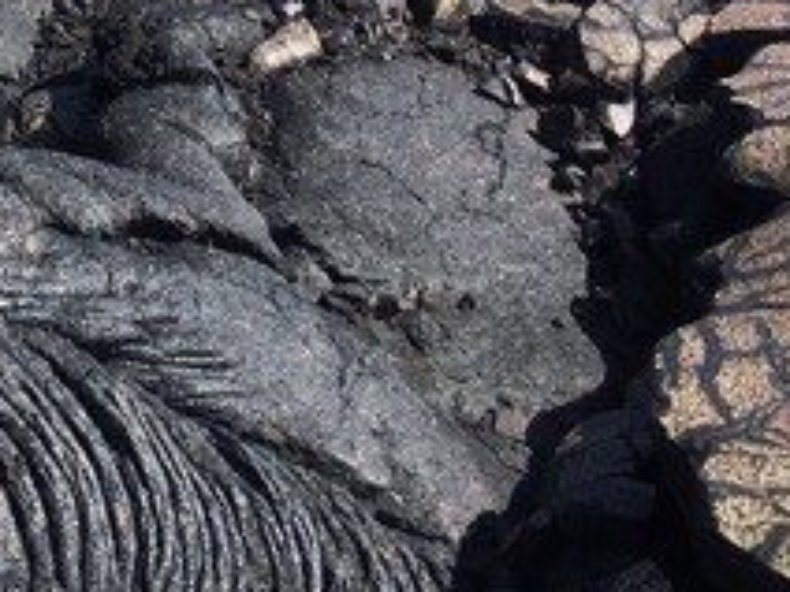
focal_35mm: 140
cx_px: -347
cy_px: -767
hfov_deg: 13.4
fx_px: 3195
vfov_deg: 9.5
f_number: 2.2
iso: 25
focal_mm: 4.15
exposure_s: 1/1261
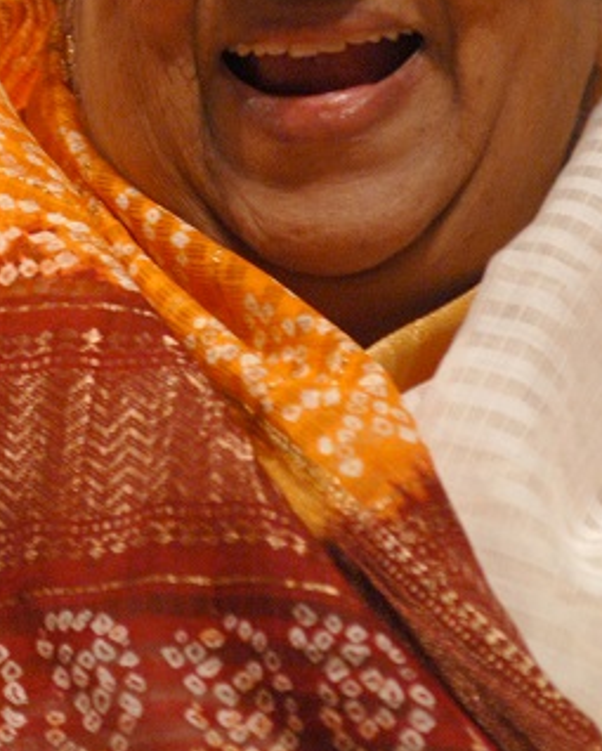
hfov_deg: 1.8
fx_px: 19682
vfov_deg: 2.2
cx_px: 236
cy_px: 77
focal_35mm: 885
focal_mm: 200
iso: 400
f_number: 3.5
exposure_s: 1/160
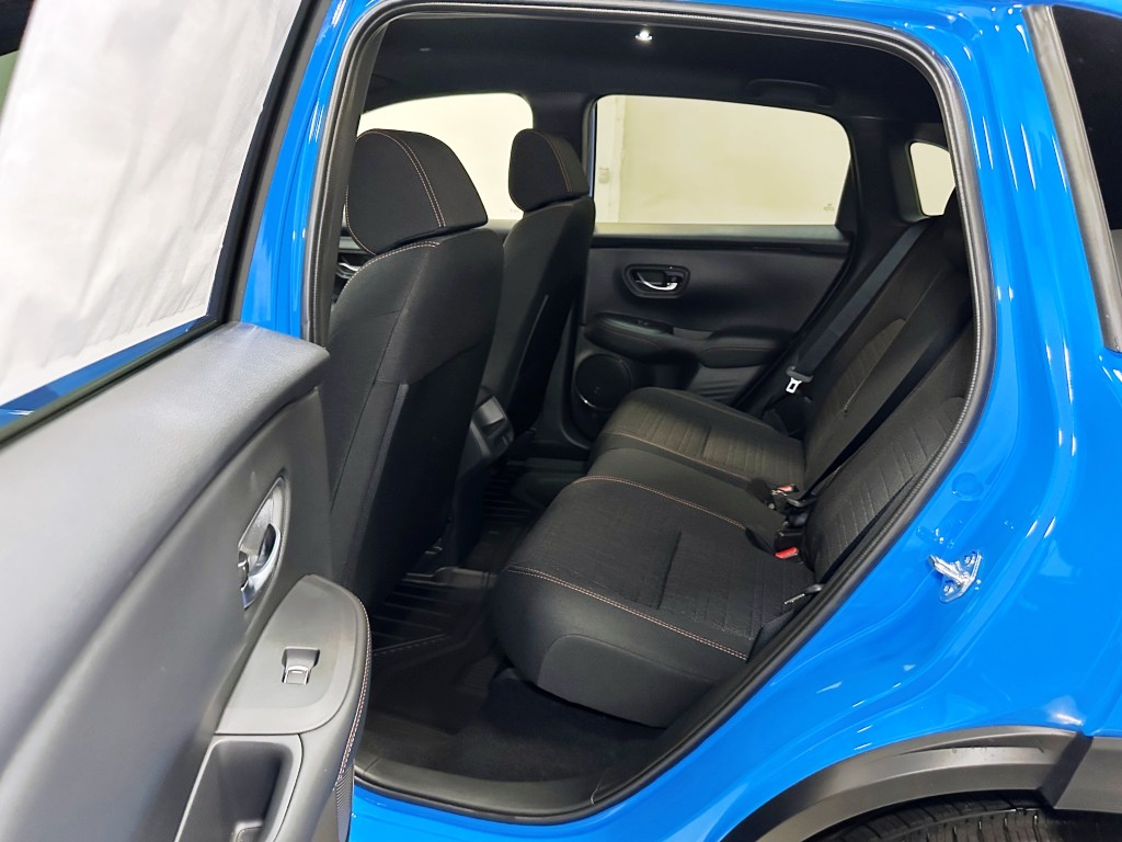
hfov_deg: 71.6
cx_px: 561
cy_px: 421
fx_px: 778
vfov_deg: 56.8
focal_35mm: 24
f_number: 1.78
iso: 1000
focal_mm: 6.86
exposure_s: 1/40
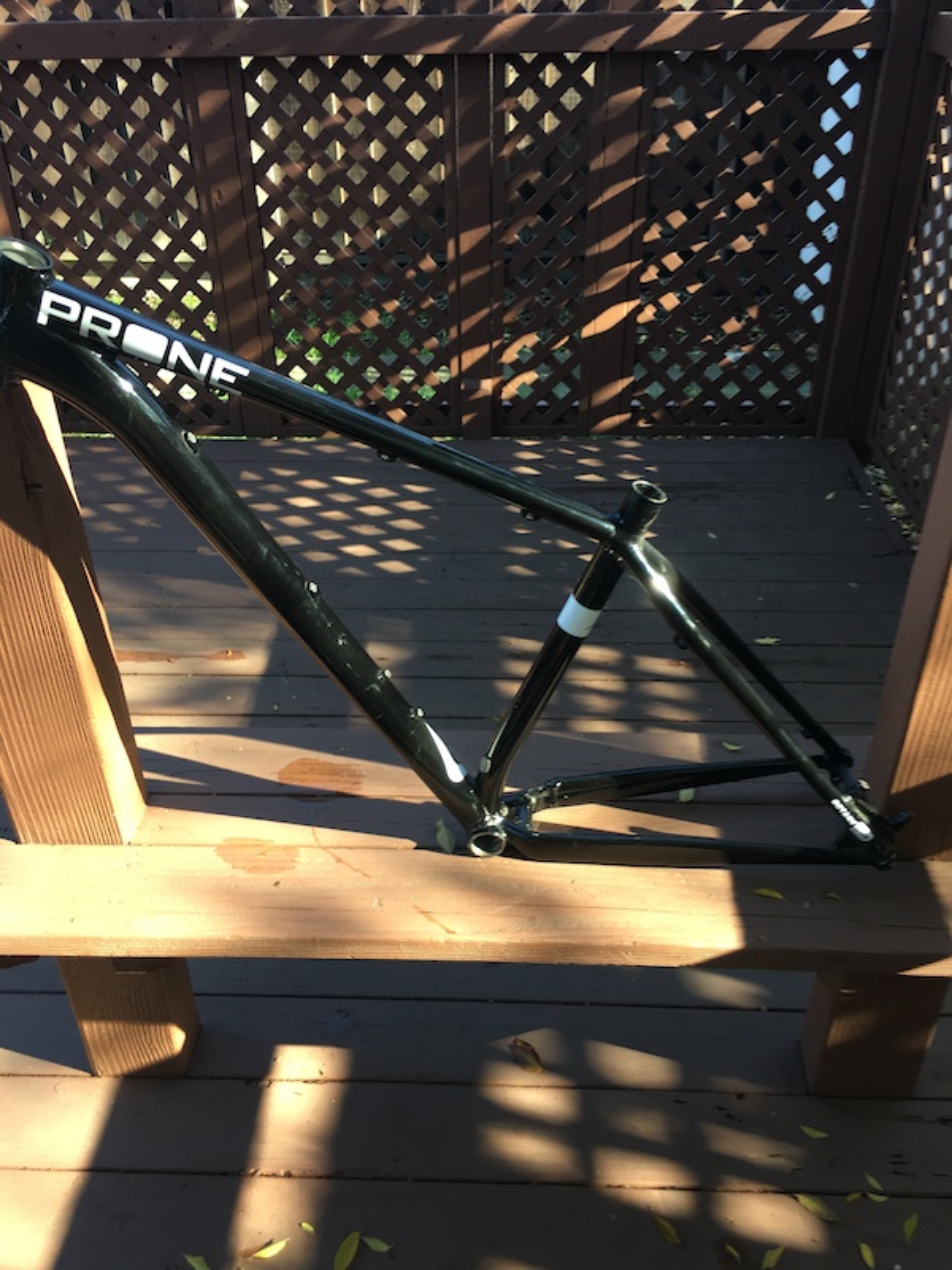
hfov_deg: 48.2
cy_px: 635
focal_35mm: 29
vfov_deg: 61.7
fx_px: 1063
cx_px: 476
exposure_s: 1/120
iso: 40
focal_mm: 4.15
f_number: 2.2
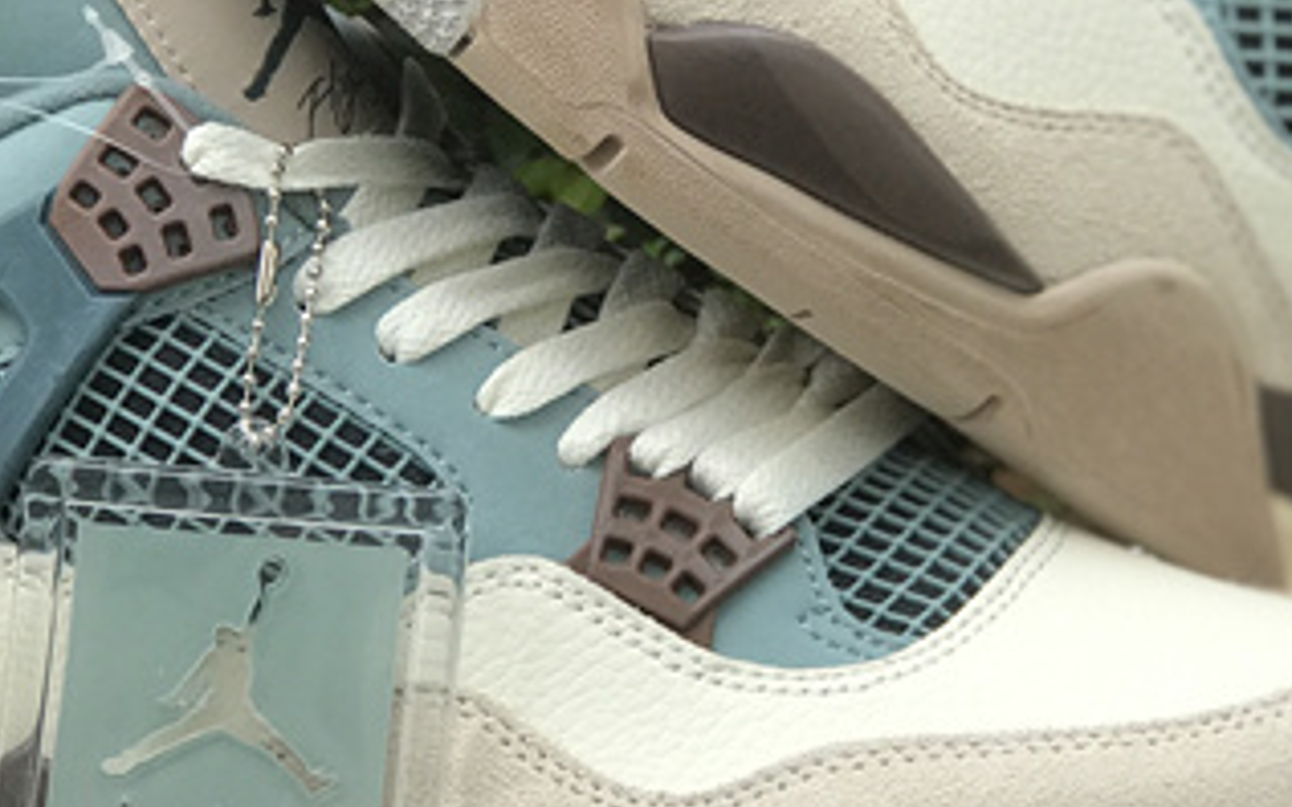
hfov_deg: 14.8
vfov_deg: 9.3
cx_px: 738
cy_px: 218
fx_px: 4964
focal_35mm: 141
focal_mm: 6.6
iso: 25
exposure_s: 1/50
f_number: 2.8
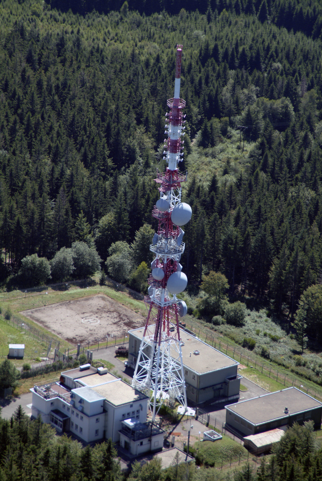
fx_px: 2368
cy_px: 240
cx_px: 161
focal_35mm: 177
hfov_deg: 7.8
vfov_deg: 11.6
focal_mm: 118
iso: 400
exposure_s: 1/750
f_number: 5.6
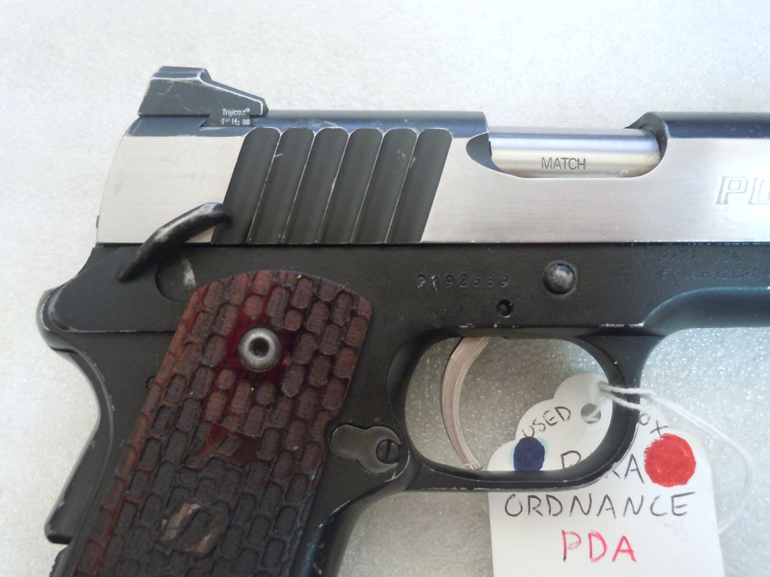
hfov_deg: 61.7
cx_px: 395
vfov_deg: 48.2
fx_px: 645
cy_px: 297
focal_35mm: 29
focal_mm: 5
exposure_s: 1/8
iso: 400
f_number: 3.7
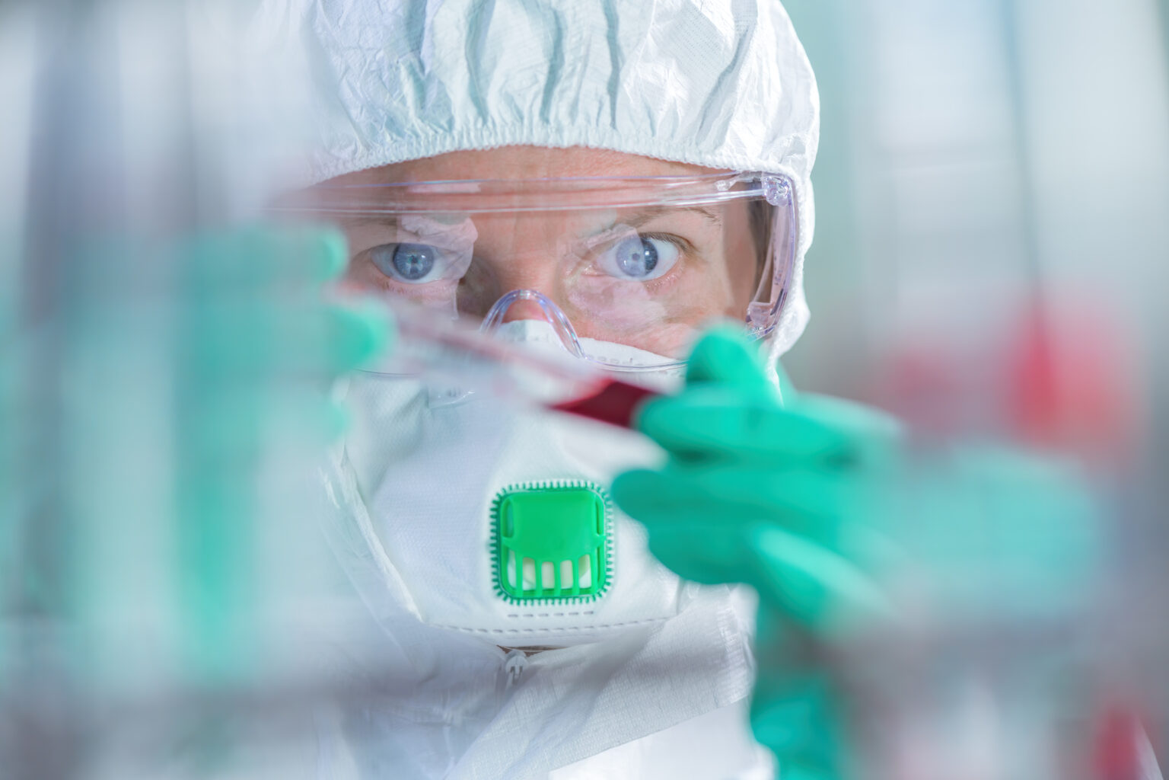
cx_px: 584
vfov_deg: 13.0
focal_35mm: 105
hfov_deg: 19.5
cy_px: 390
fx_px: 3409
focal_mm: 105
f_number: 5
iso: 200
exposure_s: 1/160
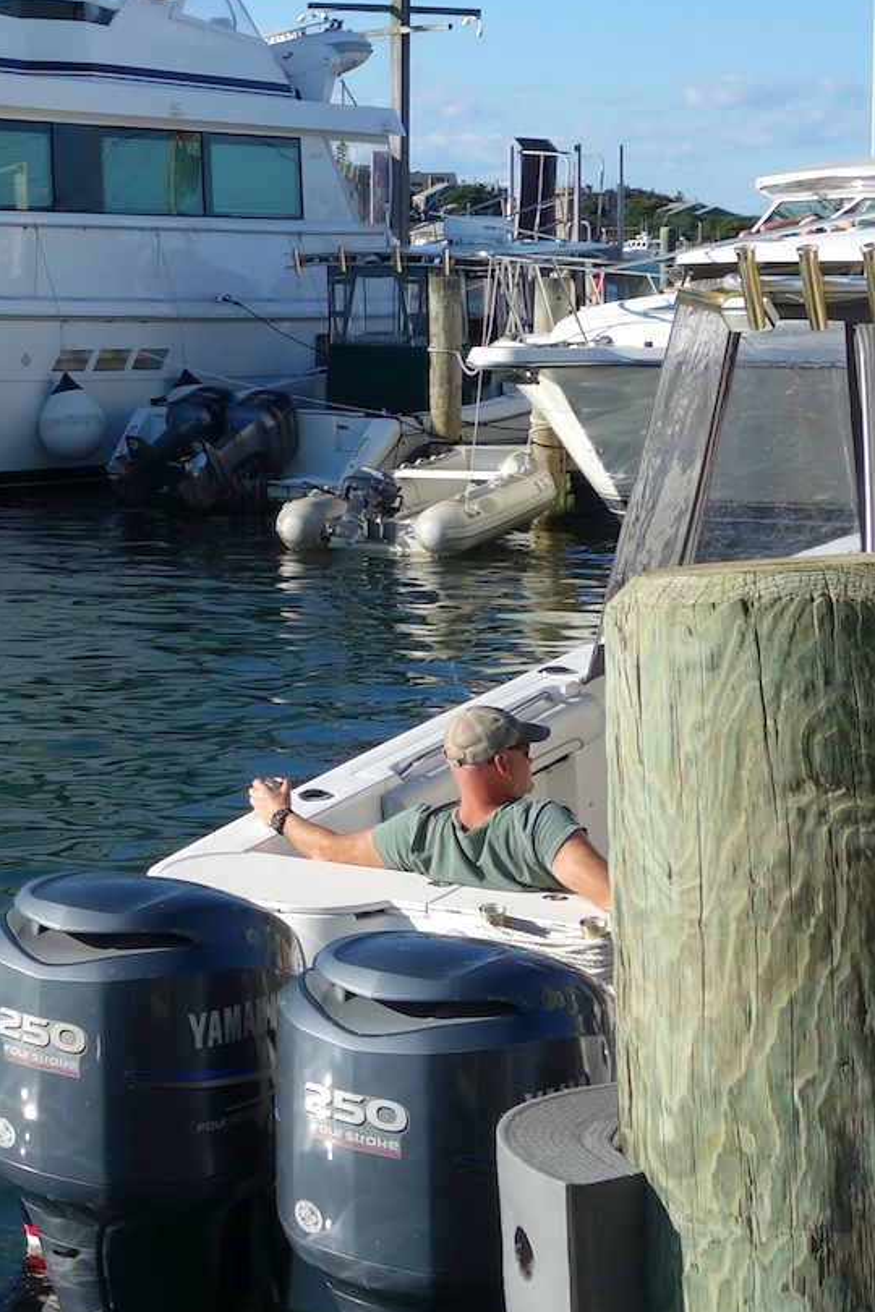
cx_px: -575
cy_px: 292
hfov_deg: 14.8
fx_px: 3026
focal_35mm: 83
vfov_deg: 24.1
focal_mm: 10.4
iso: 125
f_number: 5.6
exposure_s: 1/500
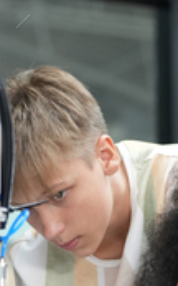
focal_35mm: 174
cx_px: 97
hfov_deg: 7.5
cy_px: 264
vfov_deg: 11.9
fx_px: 1352
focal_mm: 50
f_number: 1.8
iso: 1000
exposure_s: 1/193
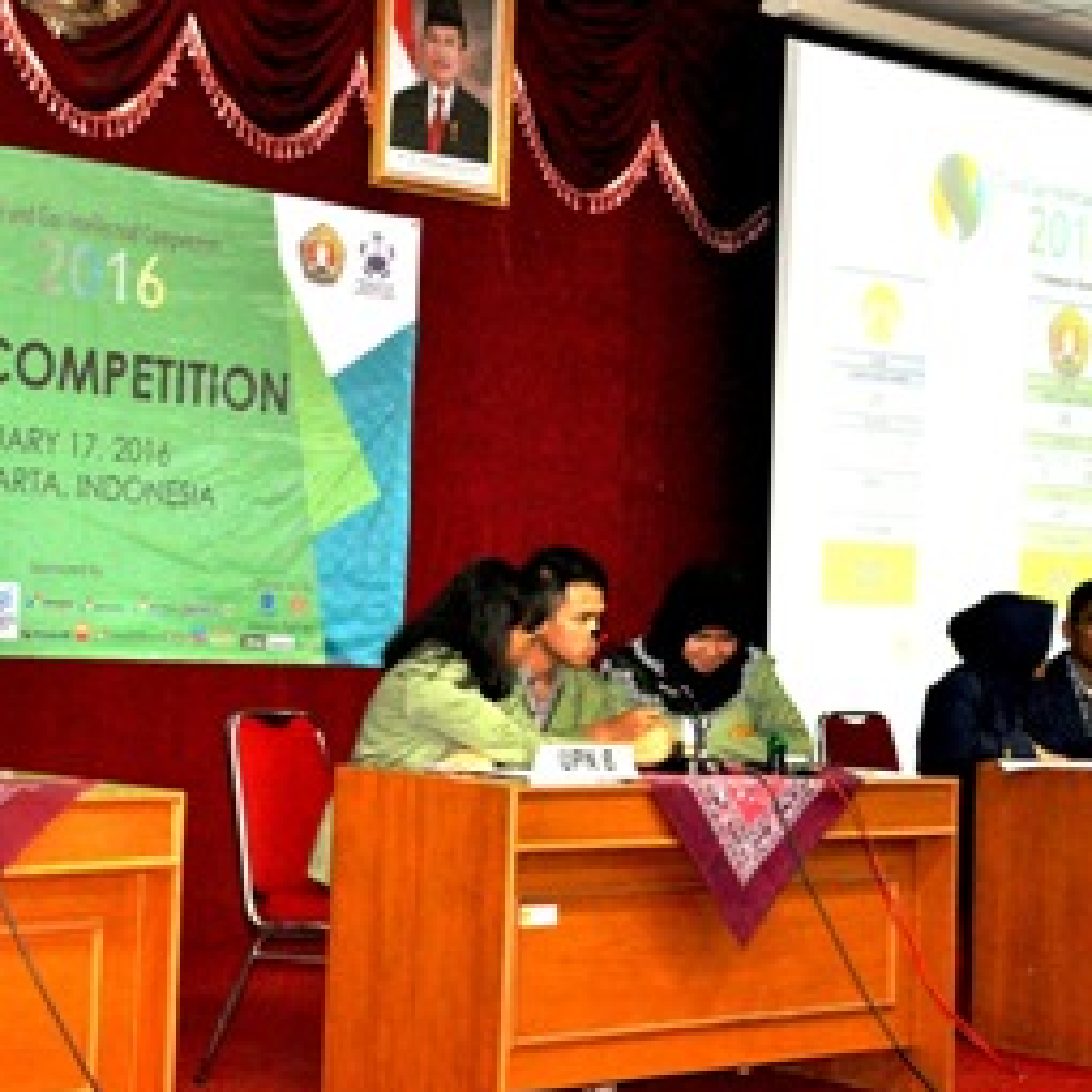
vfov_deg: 22.8
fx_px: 2712
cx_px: 206
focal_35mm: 76
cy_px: 492
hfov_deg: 22.4
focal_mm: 34
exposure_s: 1/60
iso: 1600
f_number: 5
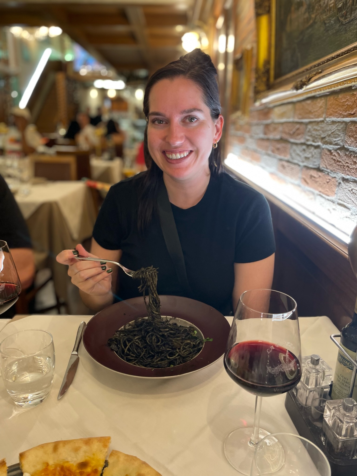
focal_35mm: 26
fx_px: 358
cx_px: 178
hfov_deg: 53.0
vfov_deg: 67.3
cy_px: 238
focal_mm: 4.2
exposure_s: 1/50
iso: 200
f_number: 1.6
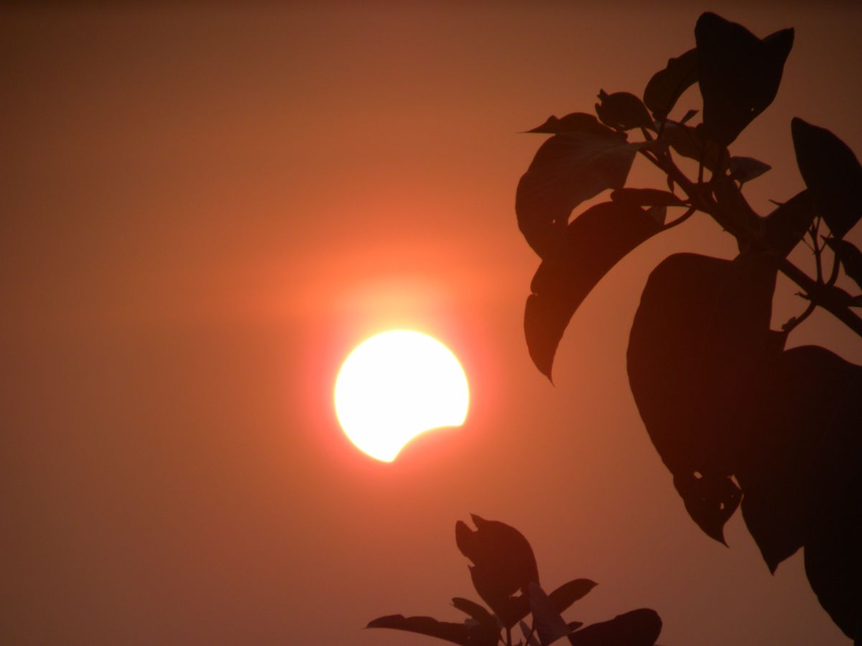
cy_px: 323
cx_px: 431
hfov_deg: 3.6
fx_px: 13696
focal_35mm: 550
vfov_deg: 2.7
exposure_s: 1/504
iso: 64
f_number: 6.3
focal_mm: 97.8
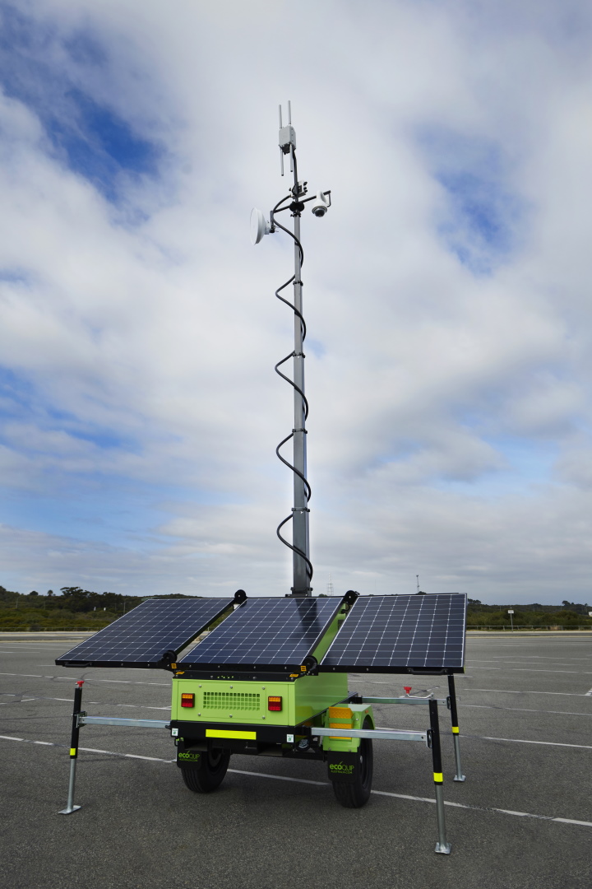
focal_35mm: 24
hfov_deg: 53.1
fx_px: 592
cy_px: 444
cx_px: 296
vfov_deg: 73.7
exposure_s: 1/1600
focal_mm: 24
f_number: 5.6
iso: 250
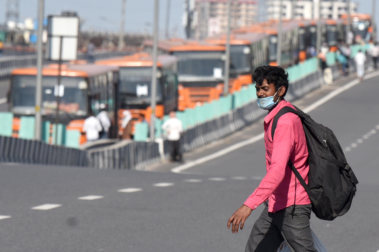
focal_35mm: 200
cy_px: 126
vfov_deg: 6.9
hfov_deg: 10.3
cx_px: 190
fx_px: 2105
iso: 400
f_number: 6.3
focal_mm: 200
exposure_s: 1/2500
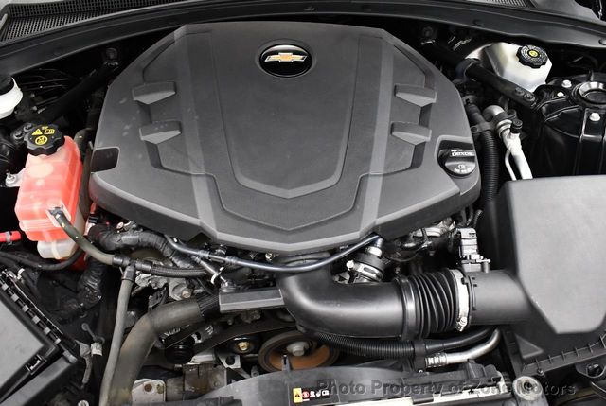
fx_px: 607
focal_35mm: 36
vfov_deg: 37.0
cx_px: 303
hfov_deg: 53.1
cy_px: 203
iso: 3200
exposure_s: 1/100
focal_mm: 18
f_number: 3.5
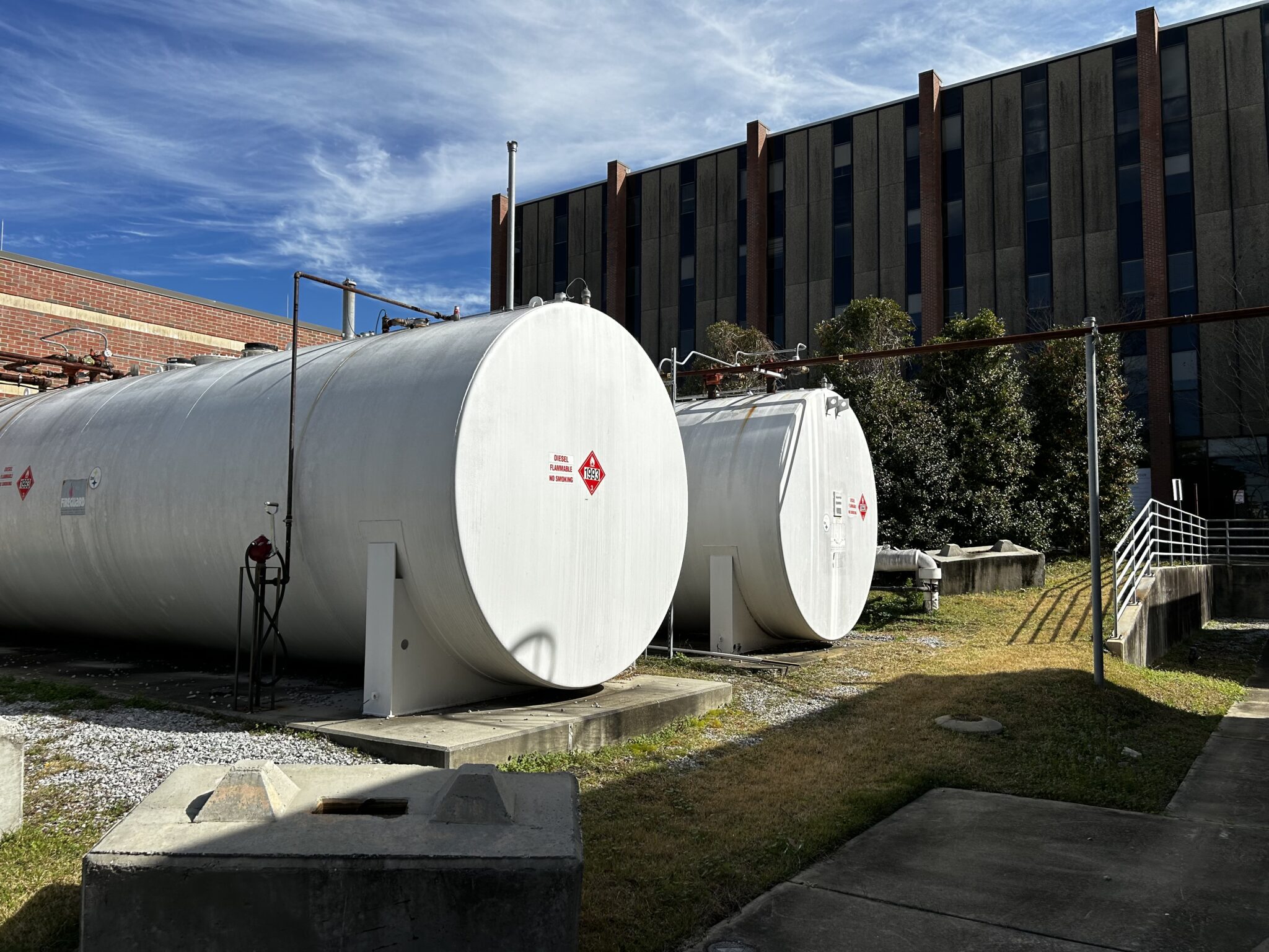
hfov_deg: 67.3
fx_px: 953
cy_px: 476
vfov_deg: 53.1
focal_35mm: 26
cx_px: 634
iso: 50
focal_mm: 5.7
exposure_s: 1/6579
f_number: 1.5
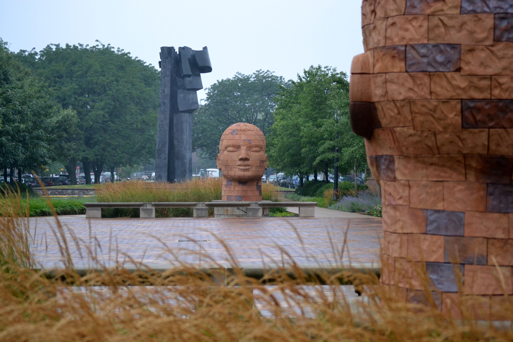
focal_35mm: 82
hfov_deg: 24.6
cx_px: 256
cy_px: 171
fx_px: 1176
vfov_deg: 16.6
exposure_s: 1/500
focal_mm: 55
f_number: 4
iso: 1000
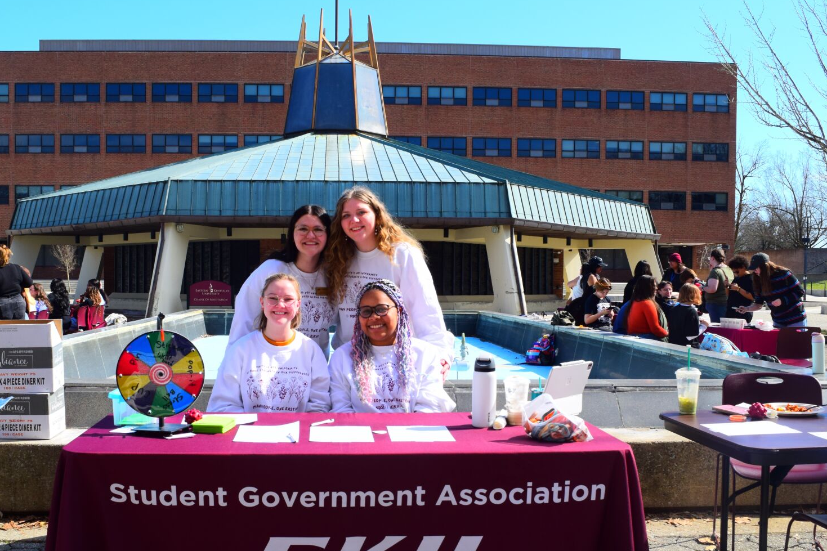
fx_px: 827
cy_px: 323
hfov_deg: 53.0
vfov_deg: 36.8
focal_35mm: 36
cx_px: 358
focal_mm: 20
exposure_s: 1/320
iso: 200
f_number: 9
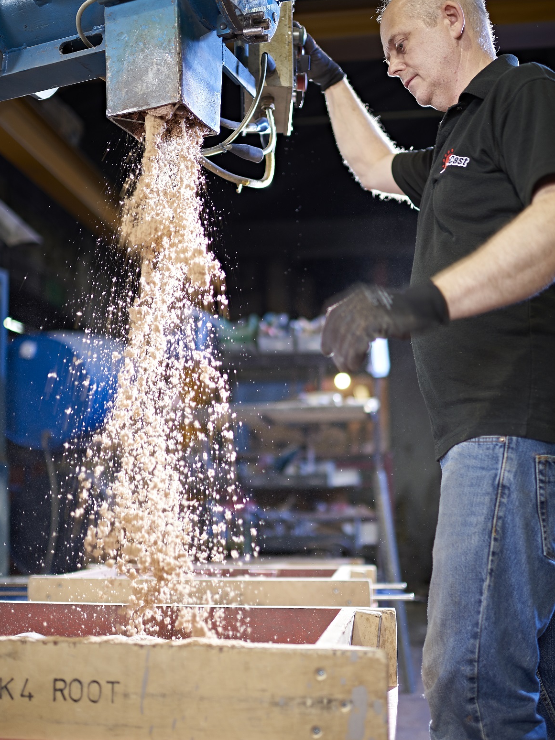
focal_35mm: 40
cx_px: 273
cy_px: 353
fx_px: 855
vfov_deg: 46.8
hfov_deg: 35.9
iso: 200
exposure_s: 1/80
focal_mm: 35
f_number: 1.4
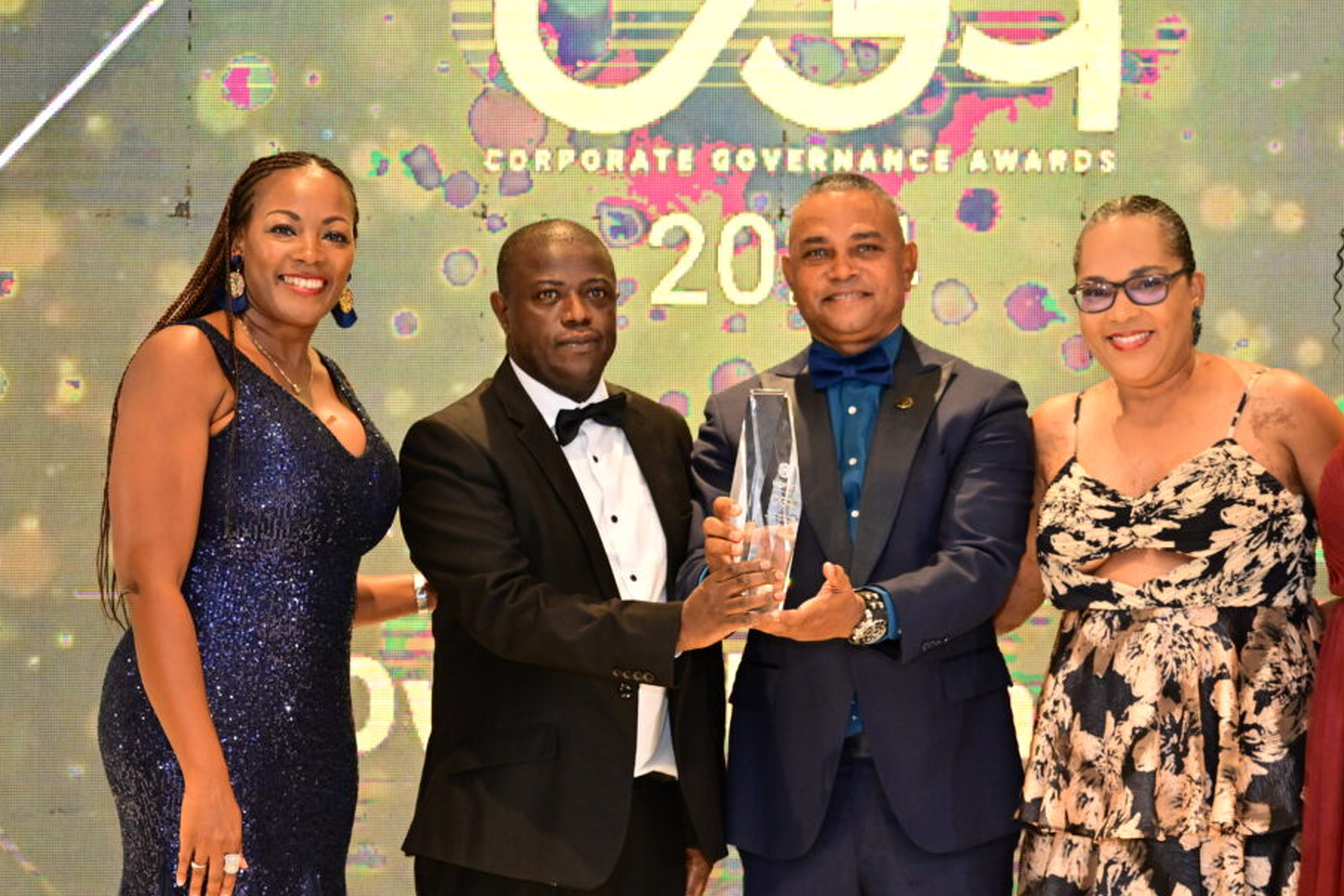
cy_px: 736
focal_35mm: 139
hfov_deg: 14.7
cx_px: 1001
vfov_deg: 9.8
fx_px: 5189
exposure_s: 1/200
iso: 2000
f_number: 3.2
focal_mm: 82
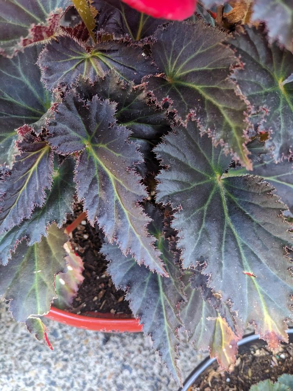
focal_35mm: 27
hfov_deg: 51.4
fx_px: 305
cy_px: 196
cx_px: 146
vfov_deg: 65.3
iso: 184
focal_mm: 4.38
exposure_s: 1/116
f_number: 1.73
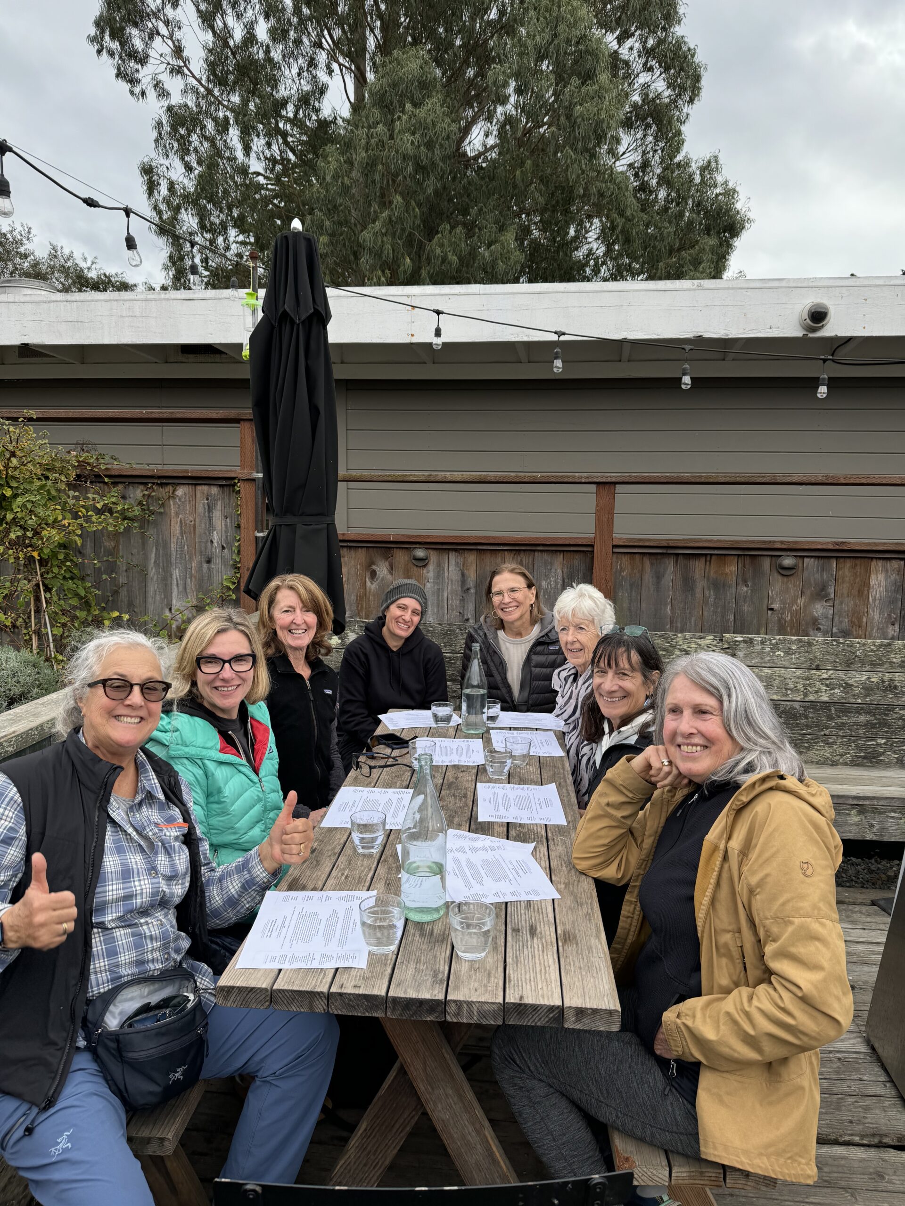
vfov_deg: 71.6
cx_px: 452
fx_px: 837
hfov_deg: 56.8
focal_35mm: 24
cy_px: 603
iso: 80
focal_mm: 6.86
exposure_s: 1/544
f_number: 1.78
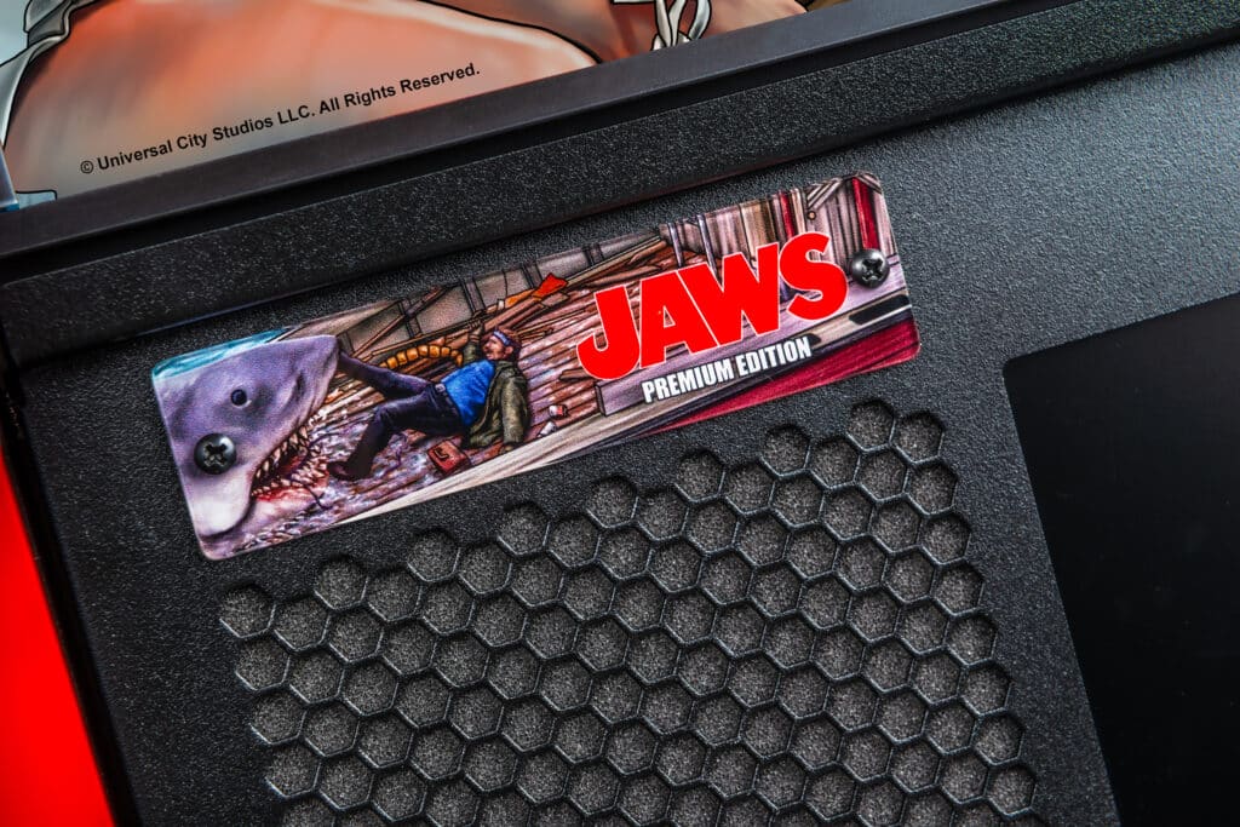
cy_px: 414
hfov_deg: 28.8
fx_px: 2411
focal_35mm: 70
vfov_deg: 19.5
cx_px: 620
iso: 200
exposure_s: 1/125
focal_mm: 70
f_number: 13
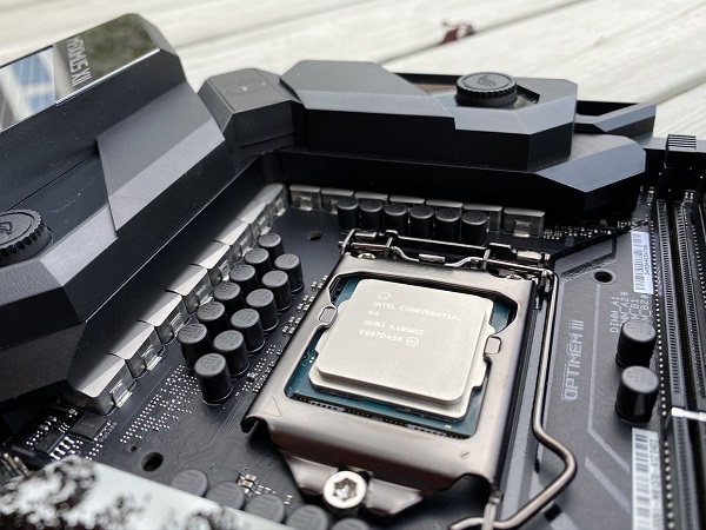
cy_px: 265
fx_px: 530
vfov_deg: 53.1
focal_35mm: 26
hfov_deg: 67.3
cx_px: 353
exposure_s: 1/562
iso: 32
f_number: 1.8
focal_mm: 4.25
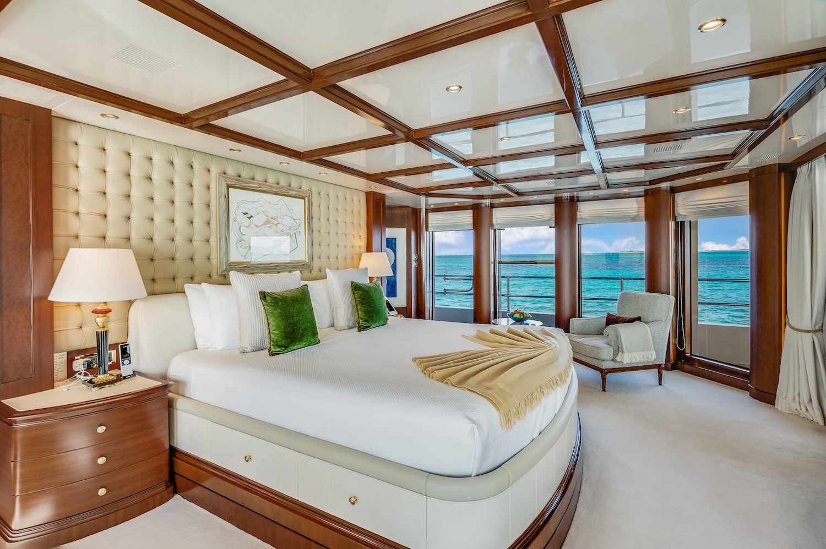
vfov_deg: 73.7
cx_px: 413
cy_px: 274
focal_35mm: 16
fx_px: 367
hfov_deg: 96.8
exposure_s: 1/200
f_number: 8
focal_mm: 16
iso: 500
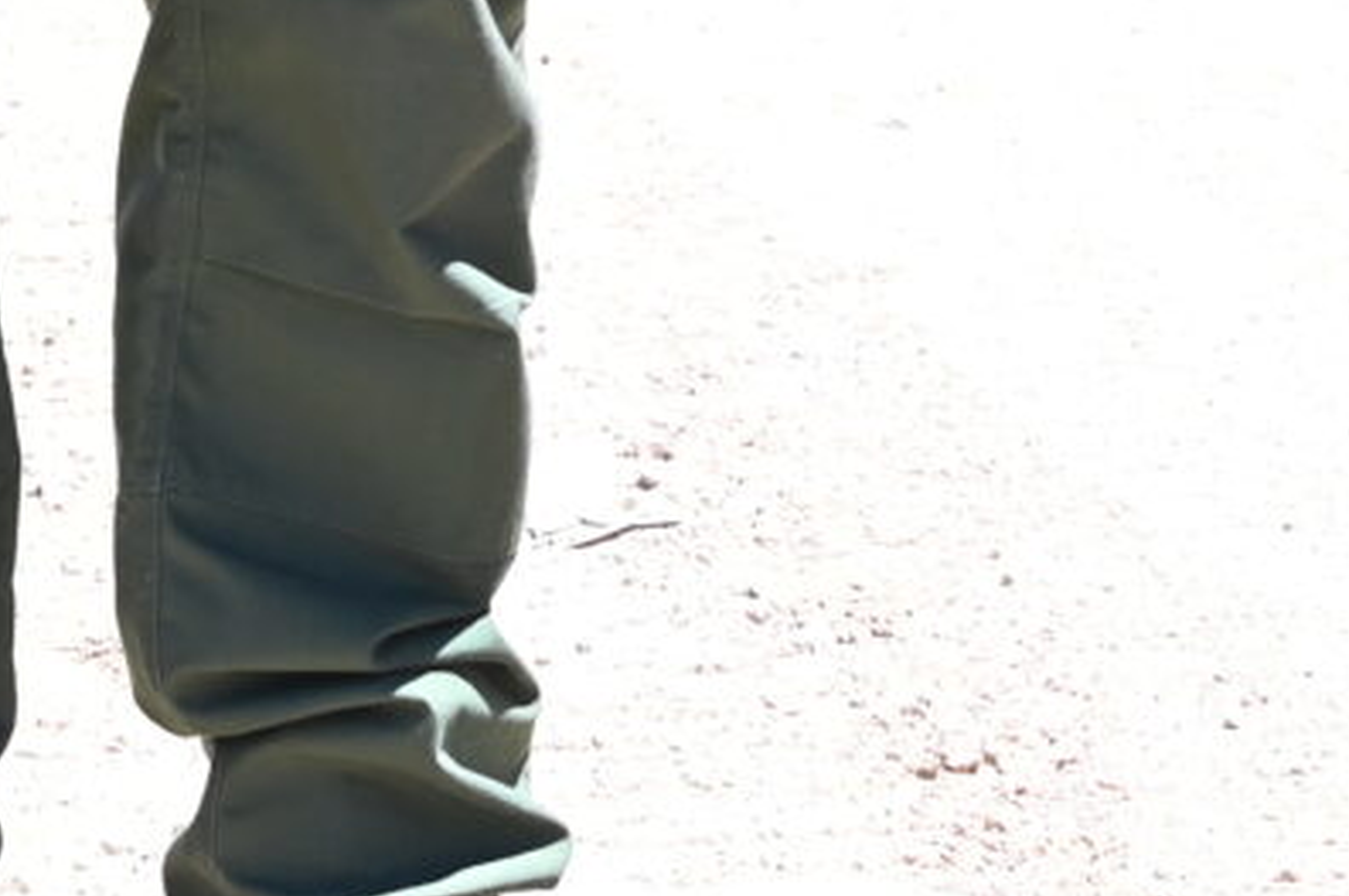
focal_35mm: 207
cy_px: -1095
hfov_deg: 9.9
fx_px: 7747
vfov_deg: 6.4
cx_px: 995
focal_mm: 32
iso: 200
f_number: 5
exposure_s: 1/320
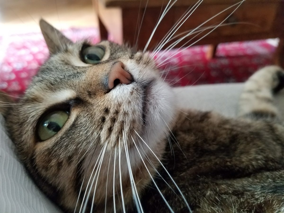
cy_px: 106
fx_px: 213
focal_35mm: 26
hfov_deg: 67.3
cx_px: 142
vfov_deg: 53.1
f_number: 1.7
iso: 500
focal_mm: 4.2
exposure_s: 1/60
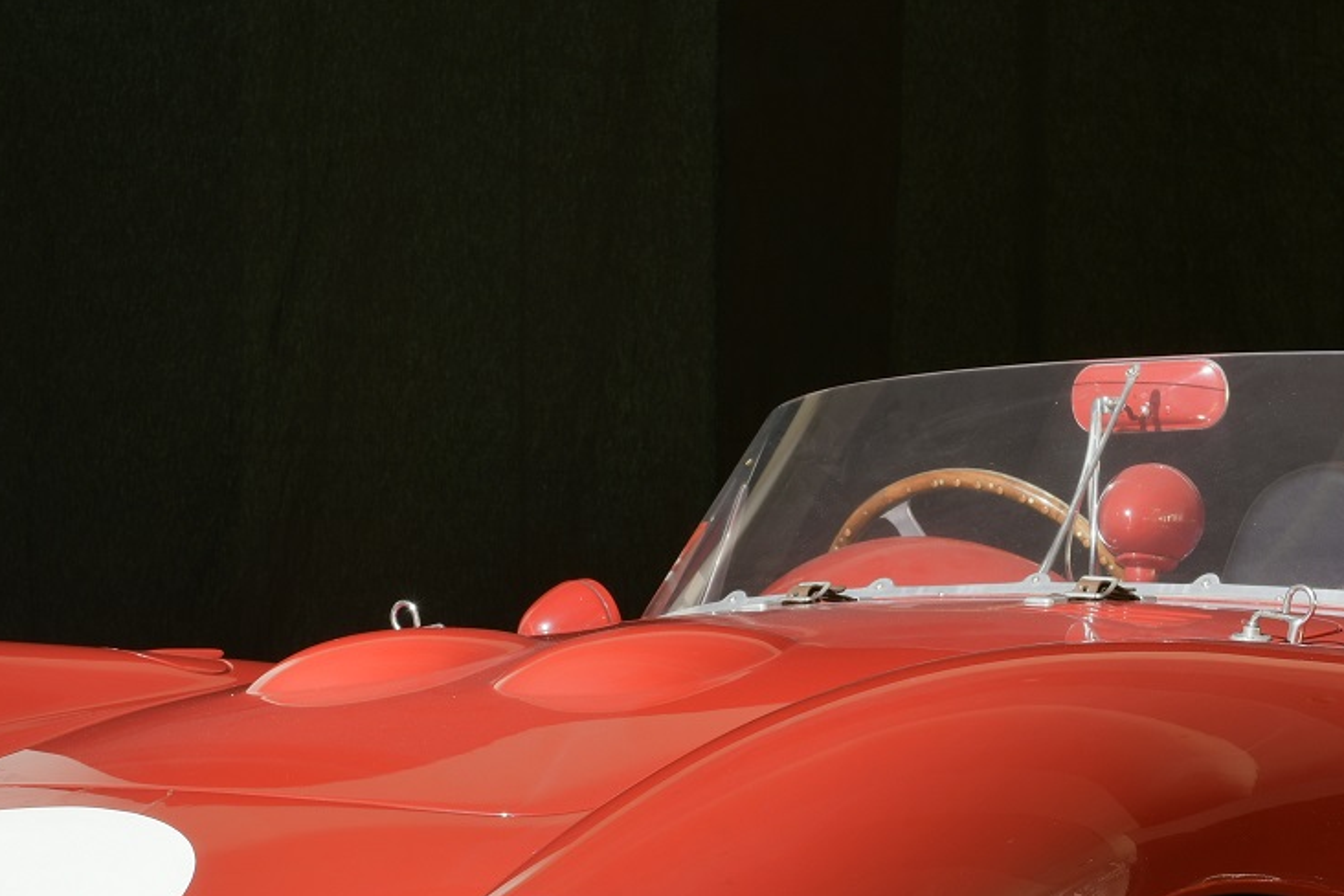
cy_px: 1019
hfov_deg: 16.5
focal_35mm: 124
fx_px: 4629
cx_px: 666
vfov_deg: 10.9
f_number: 13
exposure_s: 5
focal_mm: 44
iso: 100
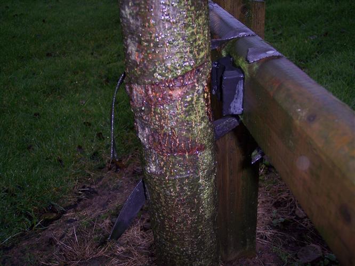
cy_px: 133
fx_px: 400
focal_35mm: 39
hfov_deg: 47.8
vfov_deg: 36.8
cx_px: 178
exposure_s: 1/60
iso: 100
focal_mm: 8
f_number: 2.8
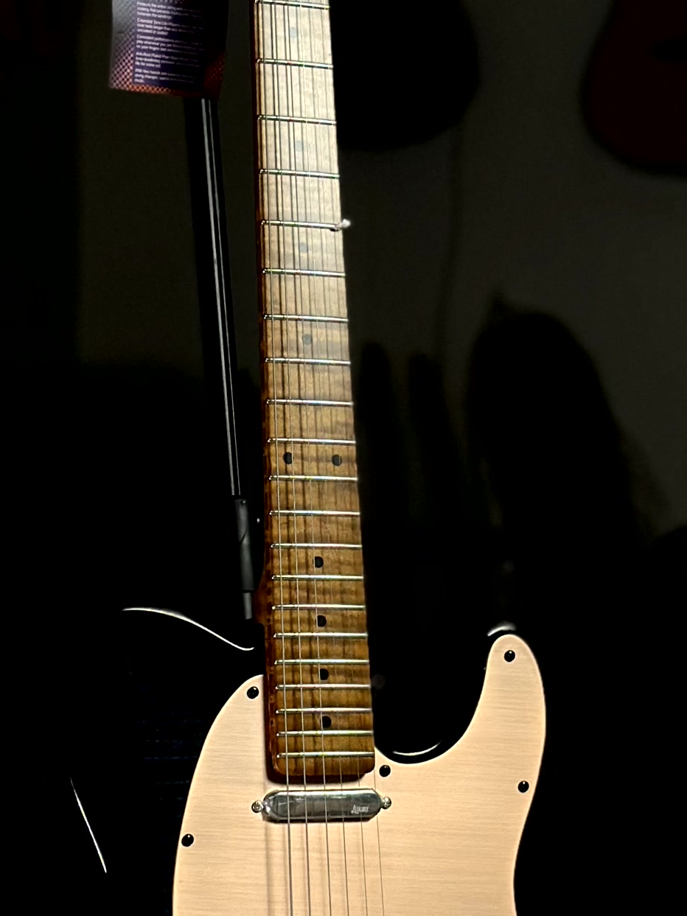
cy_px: 459
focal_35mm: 114
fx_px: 3017
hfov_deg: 13.0
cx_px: 276
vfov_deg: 17.3
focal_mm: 6.86
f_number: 1.78
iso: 160
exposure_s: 1/60
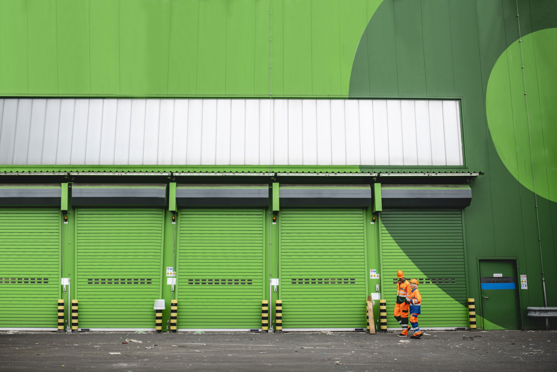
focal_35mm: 35
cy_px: 186
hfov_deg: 54.4
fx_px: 541
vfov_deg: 37.9
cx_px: 278
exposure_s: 1/1250
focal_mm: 35
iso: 64
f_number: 2
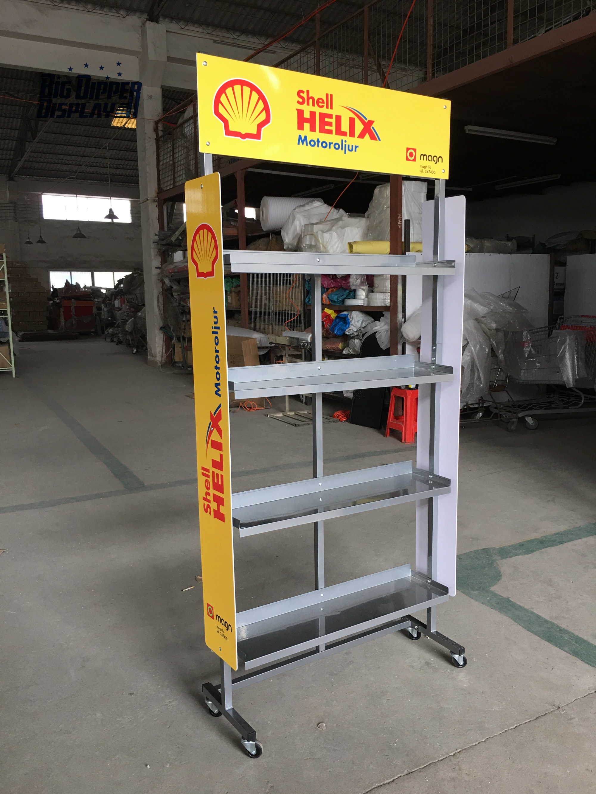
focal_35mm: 29
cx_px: 298
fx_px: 666
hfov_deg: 48.2
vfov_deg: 61.7
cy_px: 397
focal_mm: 4.15
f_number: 2.2
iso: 40
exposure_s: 1/33
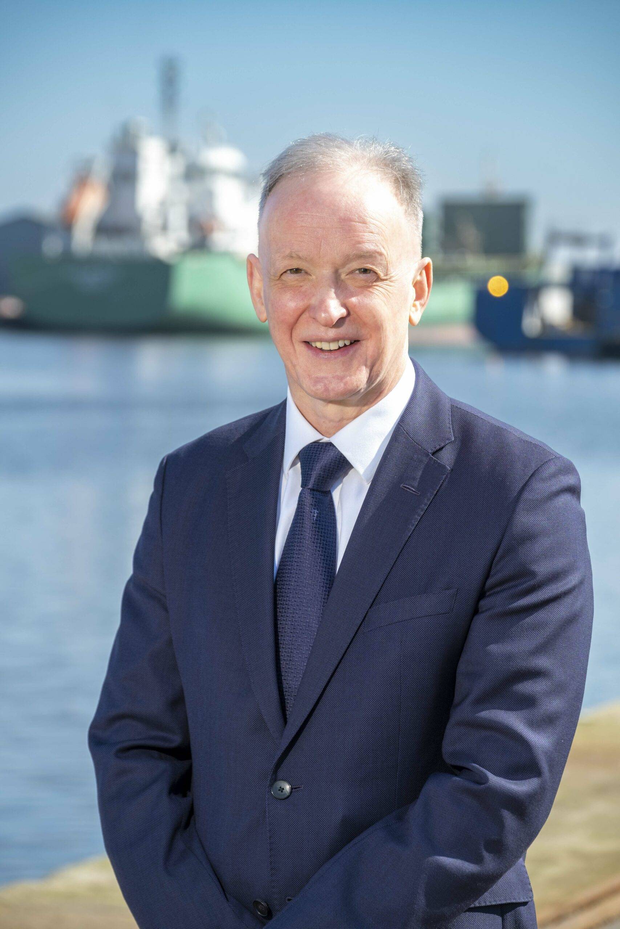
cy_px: 464
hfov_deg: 9.7
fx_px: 3668
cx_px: 310
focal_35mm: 142
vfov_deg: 14.4
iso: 160
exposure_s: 1/500
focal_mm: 94.5
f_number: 4.5
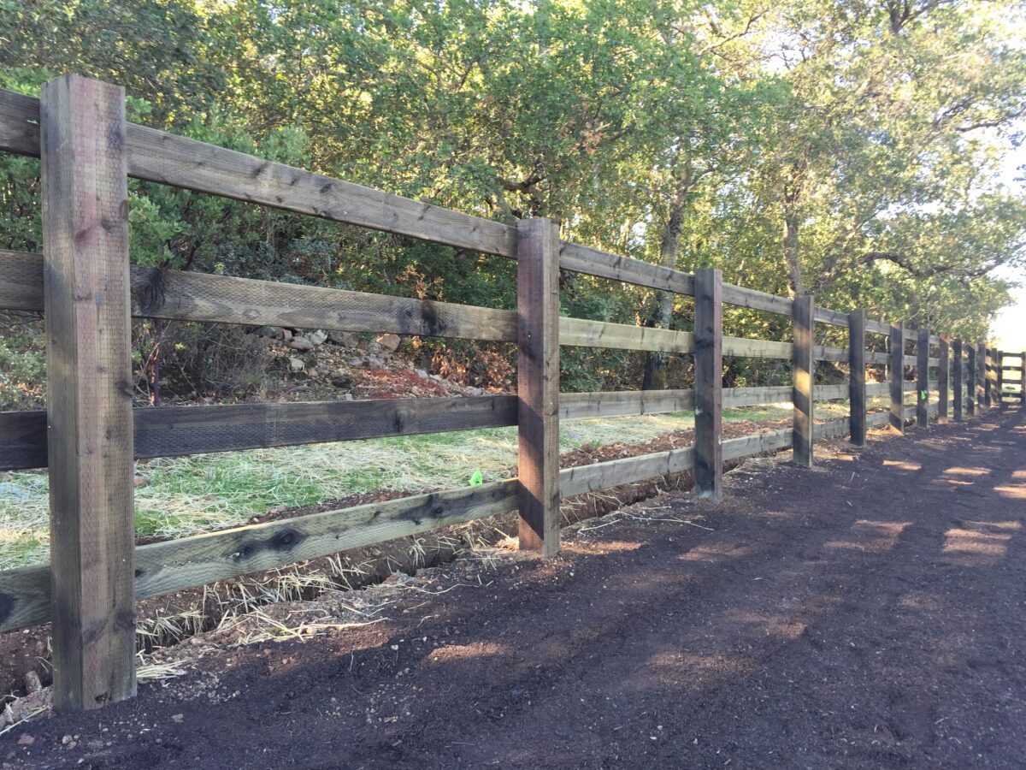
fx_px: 860
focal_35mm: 29
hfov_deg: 61.7
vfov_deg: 48.2
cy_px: 385
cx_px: 513
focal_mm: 4.15
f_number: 2.2
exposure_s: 1/60
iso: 32
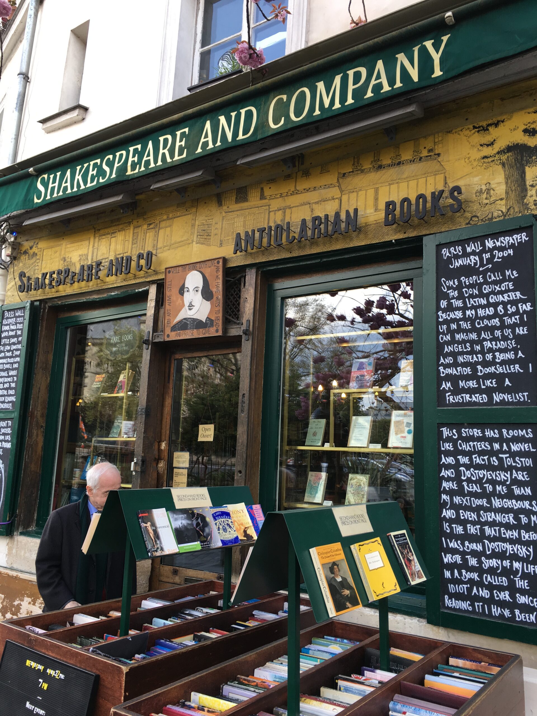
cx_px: 268
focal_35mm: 29
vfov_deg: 61.7
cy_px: 358
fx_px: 600
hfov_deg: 48.2
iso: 25
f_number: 2.2
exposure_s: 1/100
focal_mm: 4.15
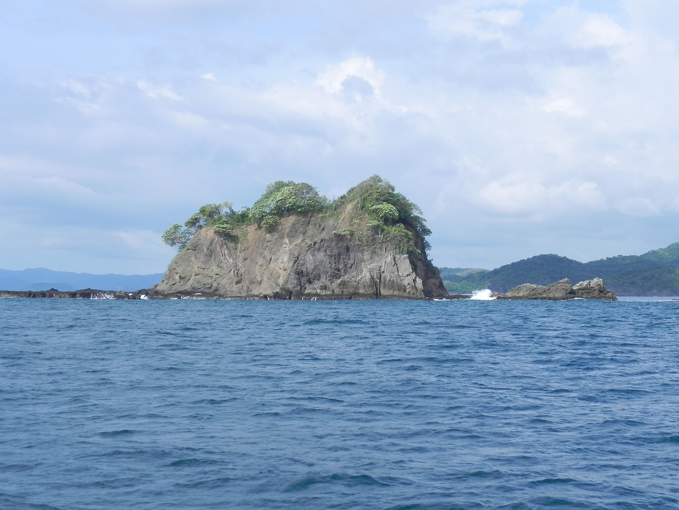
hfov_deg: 29.4
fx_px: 1295
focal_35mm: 66
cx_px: 340
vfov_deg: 22.3
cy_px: 255
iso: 160
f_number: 7.1
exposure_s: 1/435
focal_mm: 11.8
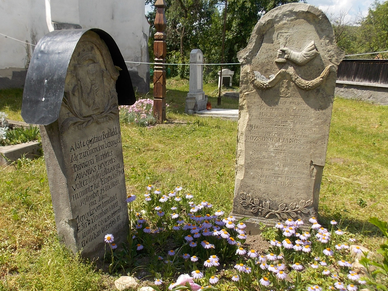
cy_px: 177
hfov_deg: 55.1
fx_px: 370
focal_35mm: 33
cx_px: 163
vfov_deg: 42.7
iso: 80
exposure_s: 1/800
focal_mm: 4
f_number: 3.1
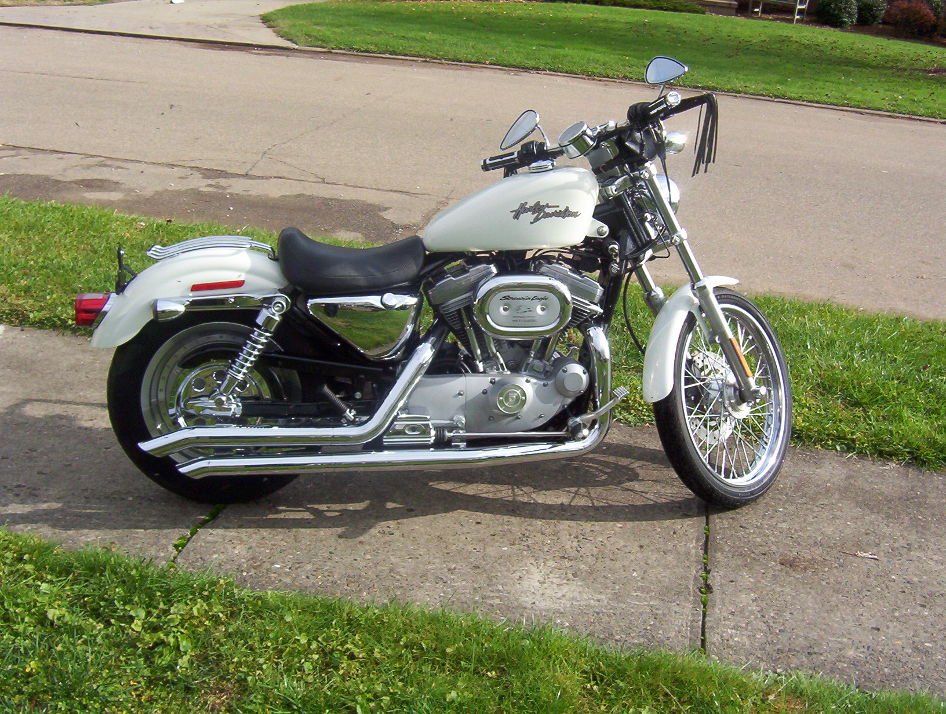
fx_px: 986
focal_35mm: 36
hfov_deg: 51.2
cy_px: 357
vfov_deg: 39.8
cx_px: 473
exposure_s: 1/476
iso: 100
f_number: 5.24
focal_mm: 5.54
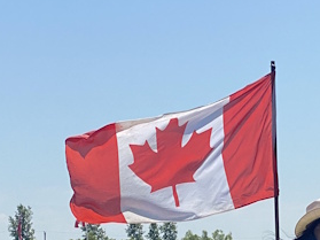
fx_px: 1636
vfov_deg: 8.3
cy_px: 247
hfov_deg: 10.9
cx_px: 409
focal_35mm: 177
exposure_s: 1/2519
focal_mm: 6
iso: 20
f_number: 2
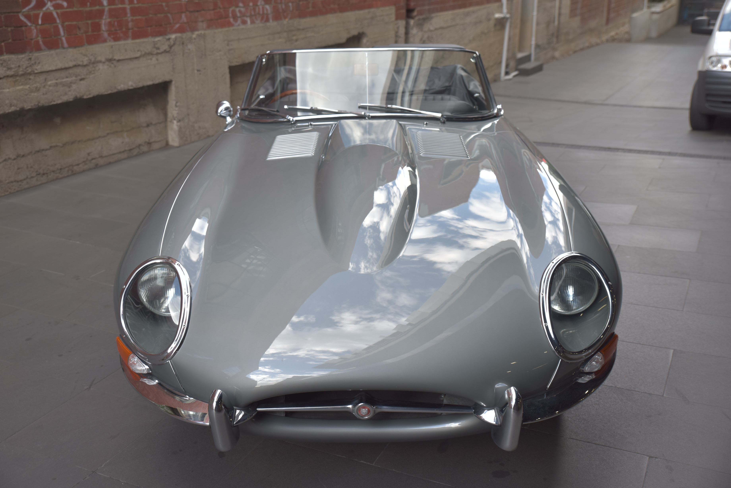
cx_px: 366
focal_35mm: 40
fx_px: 812
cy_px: 244
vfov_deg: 33.4
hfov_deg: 48.4
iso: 250
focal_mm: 40
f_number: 4
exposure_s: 1/160
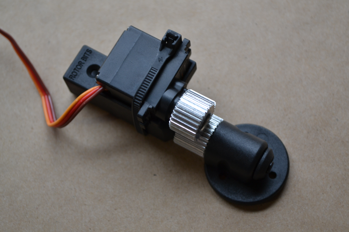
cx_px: 174
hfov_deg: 24.6
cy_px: 116
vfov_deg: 16.6
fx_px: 800
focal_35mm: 82
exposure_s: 1/30
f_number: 5.6
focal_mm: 55
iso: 400
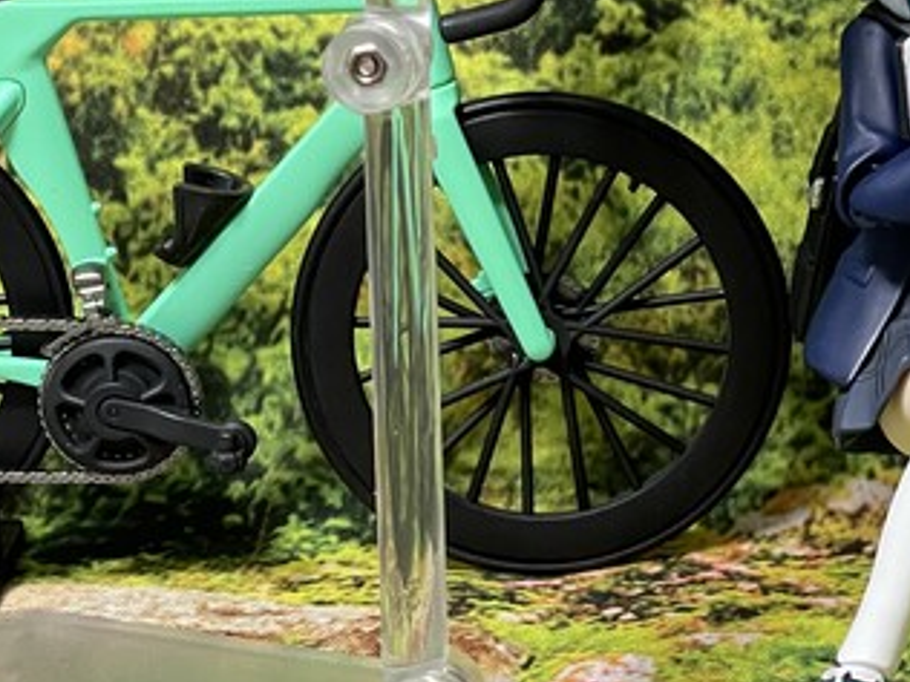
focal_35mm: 182
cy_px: -111
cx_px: 858
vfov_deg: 8.1
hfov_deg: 10.8
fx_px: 4784
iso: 320
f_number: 2.2
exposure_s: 1/60
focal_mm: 7.5
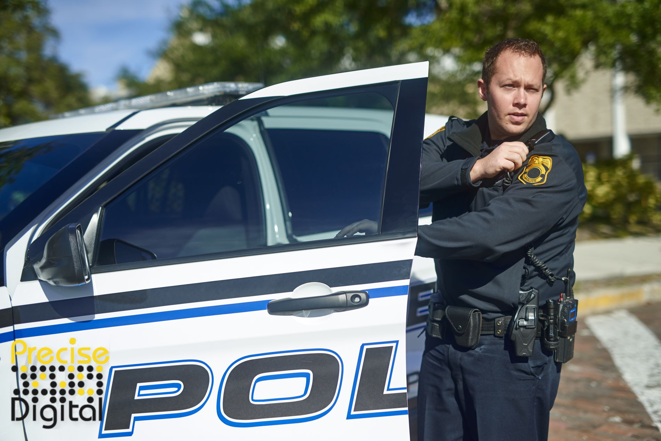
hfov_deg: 39.6
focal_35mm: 50
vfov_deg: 27.0
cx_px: 330
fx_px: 918
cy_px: 220
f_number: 1.8
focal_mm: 50
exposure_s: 1/8000
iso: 200
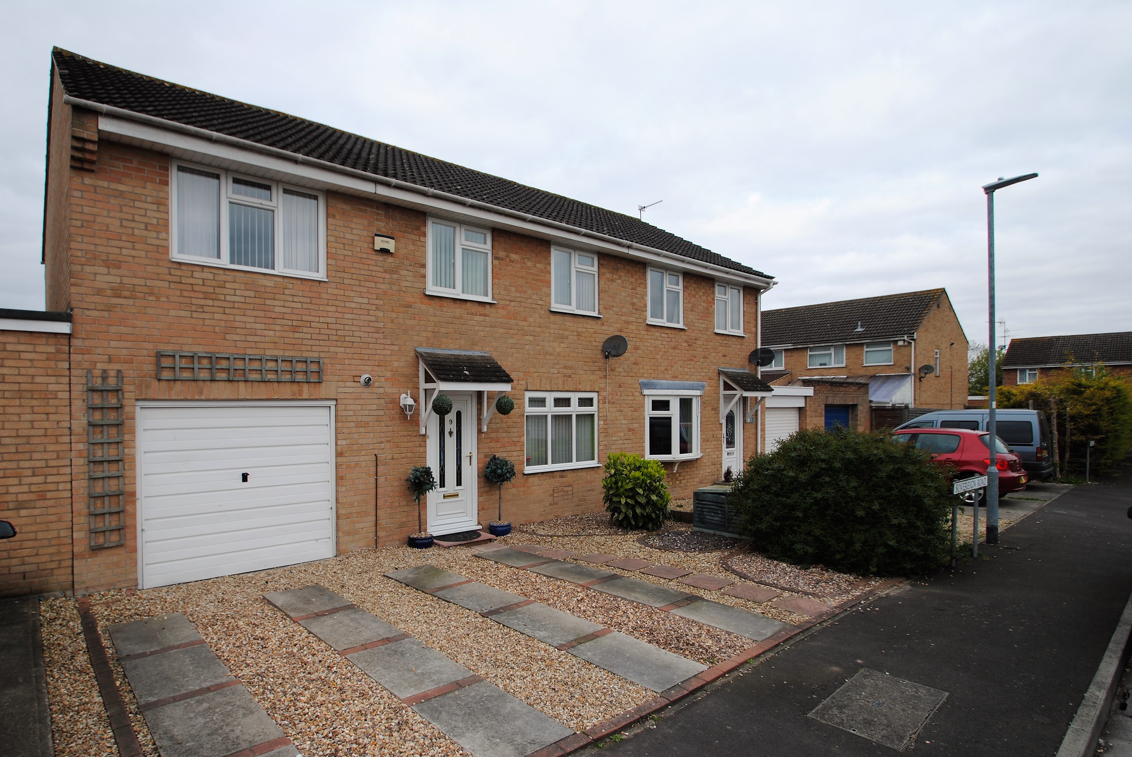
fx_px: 567
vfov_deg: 67.5
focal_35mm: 18
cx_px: 566
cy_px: 378
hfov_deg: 89.9
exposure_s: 1/125
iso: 110
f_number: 5.6
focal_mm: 12
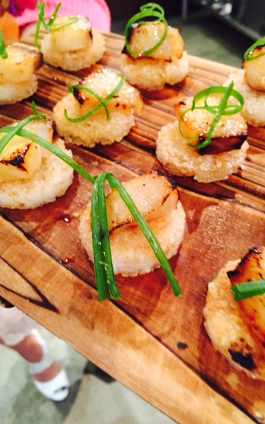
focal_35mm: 31
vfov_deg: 61.2
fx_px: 358
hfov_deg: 40.5
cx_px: 151
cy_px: 212
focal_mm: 4.15
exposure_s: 1/15
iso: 250
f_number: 2.2
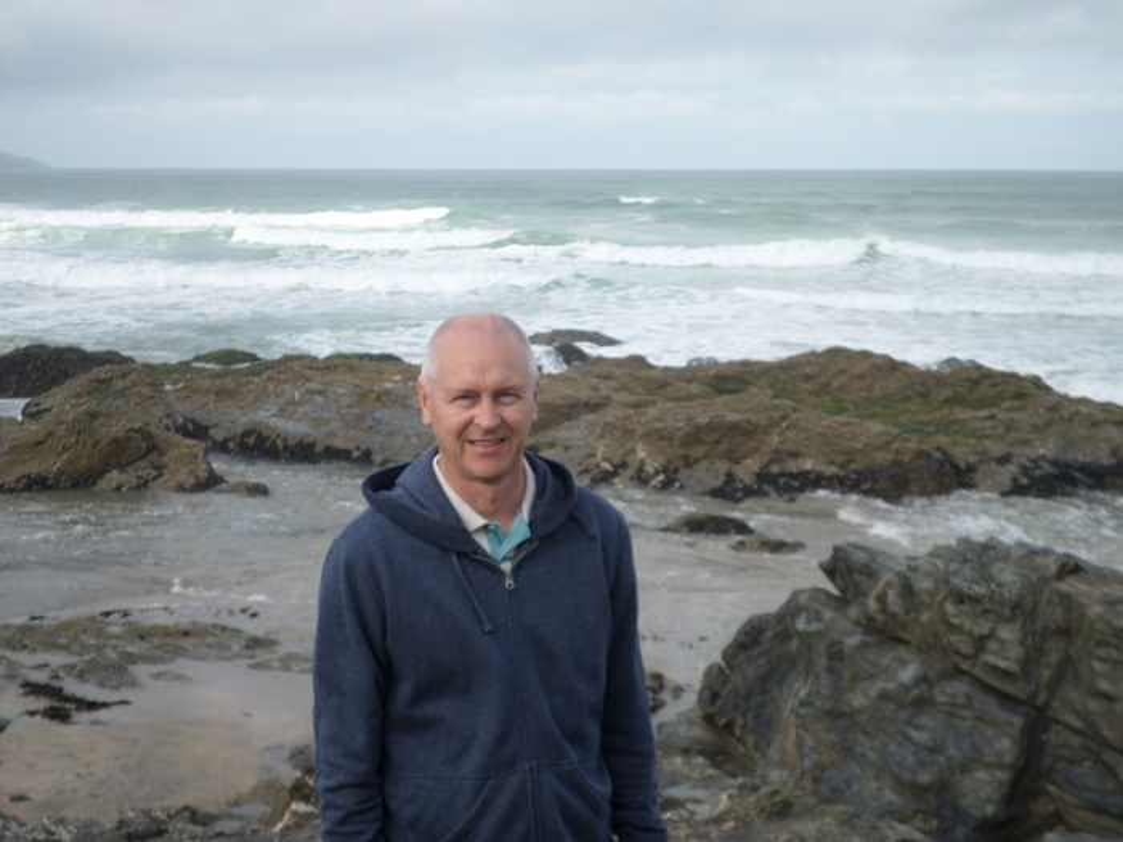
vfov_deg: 27.0
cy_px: 421
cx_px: 562
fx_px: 1752
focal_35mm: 54
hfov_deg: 35.5
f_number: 3.6
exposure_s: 1/350
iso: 80
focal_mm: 9.7
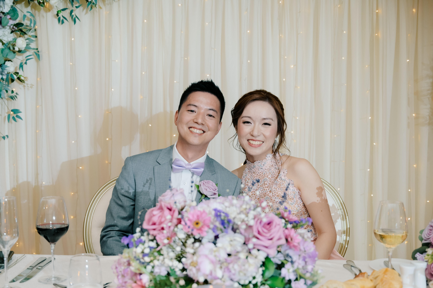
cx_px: 216
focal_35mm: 44
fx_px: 529
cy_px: 144
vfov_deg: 30.5
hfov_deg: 44.5
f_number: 4.5
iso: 2500
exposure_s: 1/100
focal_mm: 44
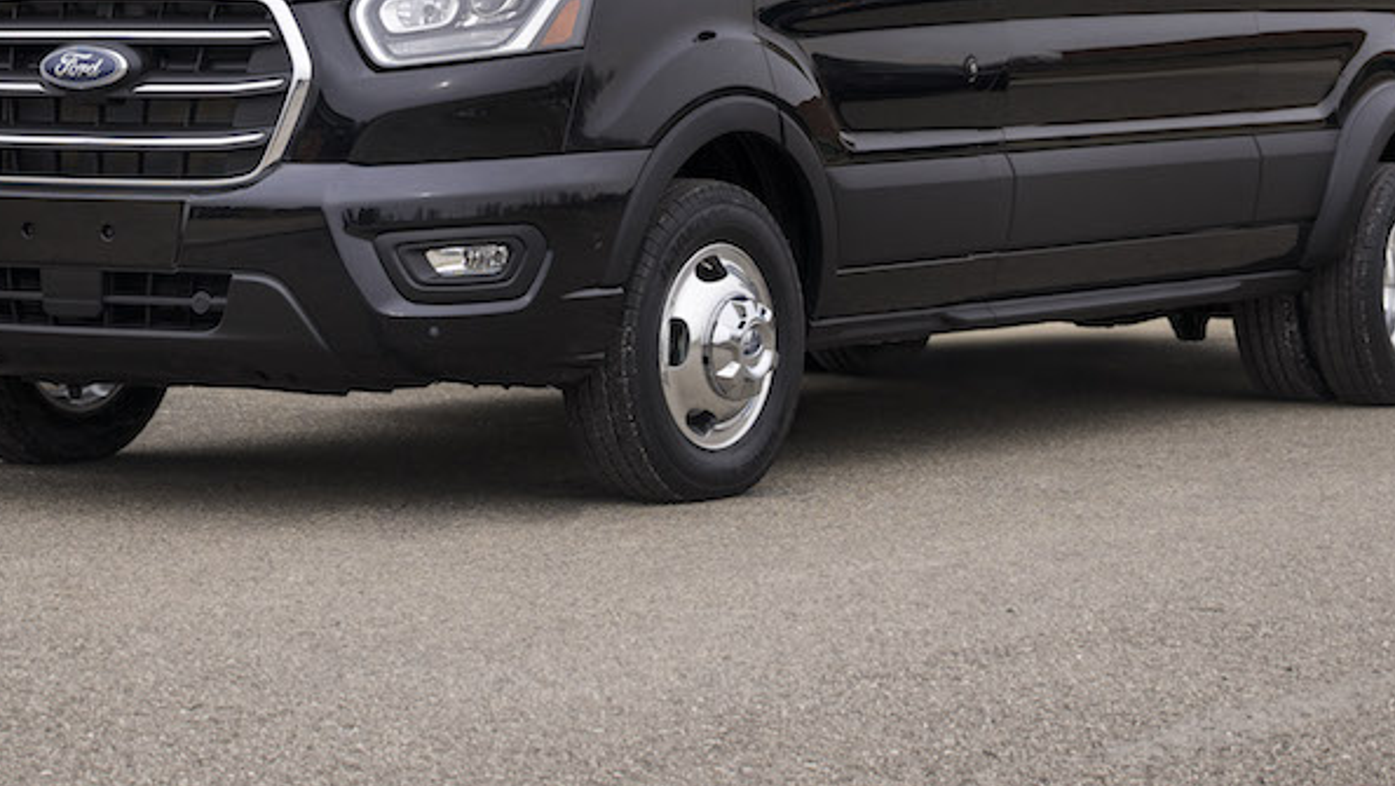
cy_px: -99
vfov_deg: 10.7
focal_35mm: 112
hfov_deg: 19.1
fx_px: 4144
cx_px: 753
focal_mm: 53
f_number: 3.5
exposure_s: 1/2000
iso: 400
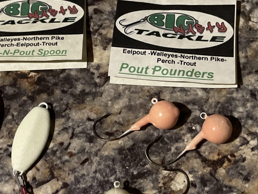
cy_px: 103
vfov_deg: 21.9
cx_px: 103
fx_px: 500
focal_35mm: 67
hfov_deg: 28.9
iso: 640
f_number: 1.6
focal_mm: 4.2
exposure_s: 1/31
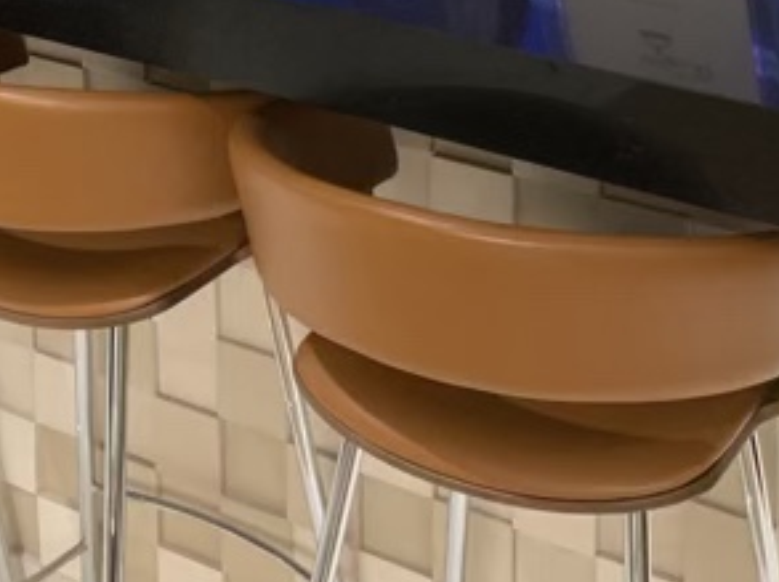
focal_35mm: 91
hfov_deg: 21.4
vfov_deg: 15.1
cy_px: -268
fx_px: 2045
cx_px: 210
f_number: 1.8
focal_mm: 4.25
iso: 250
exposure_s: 1/60
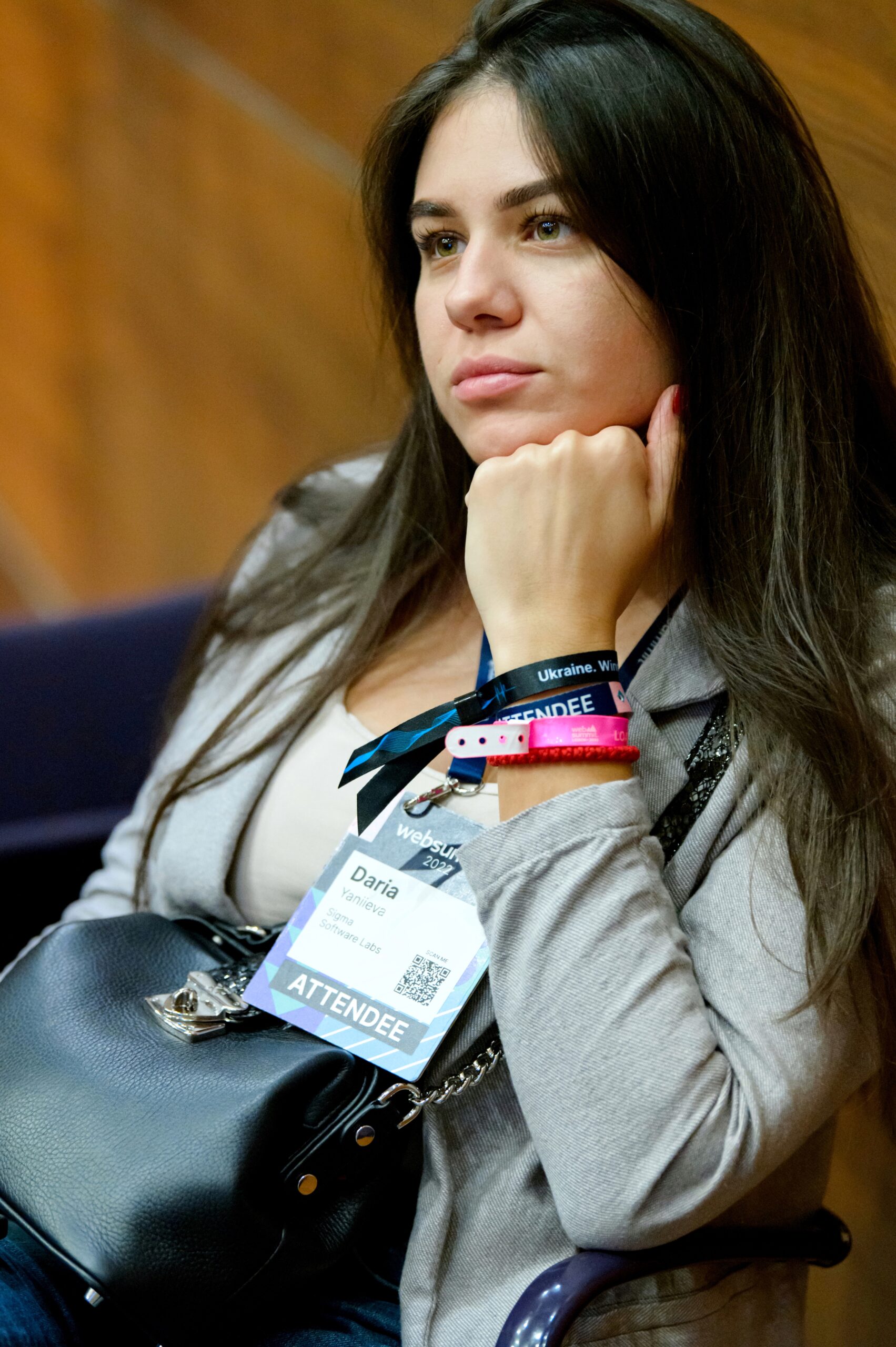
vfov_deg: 17.1
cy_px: 674
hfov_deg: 11.4
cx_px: 448
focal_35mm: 120
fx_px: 4486
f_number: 2.8
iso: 6400
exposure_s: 1/160
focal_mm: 120
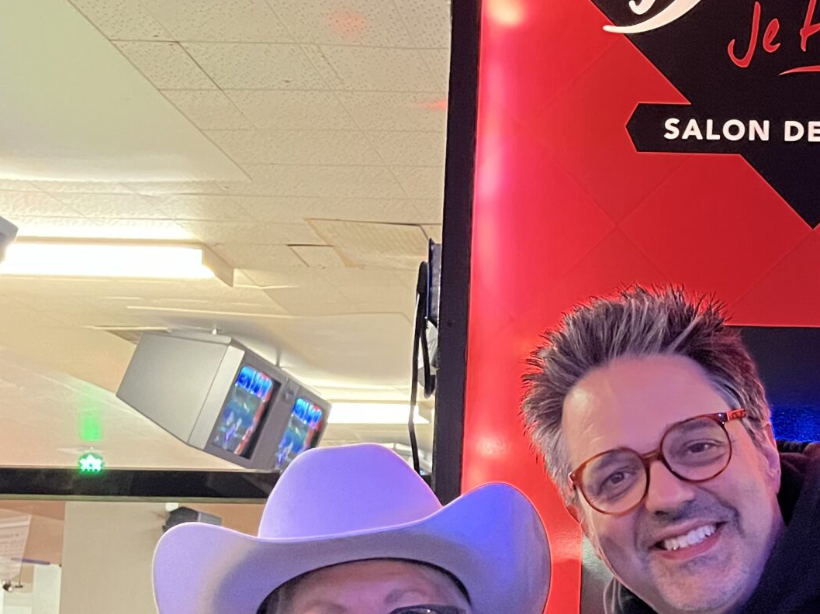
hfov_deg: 29.3
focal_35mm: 63
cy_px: 537
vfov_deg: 22.8
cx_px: 759
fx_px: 1492
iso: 640
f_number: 1.6
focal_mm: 5.1
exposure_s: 1/39
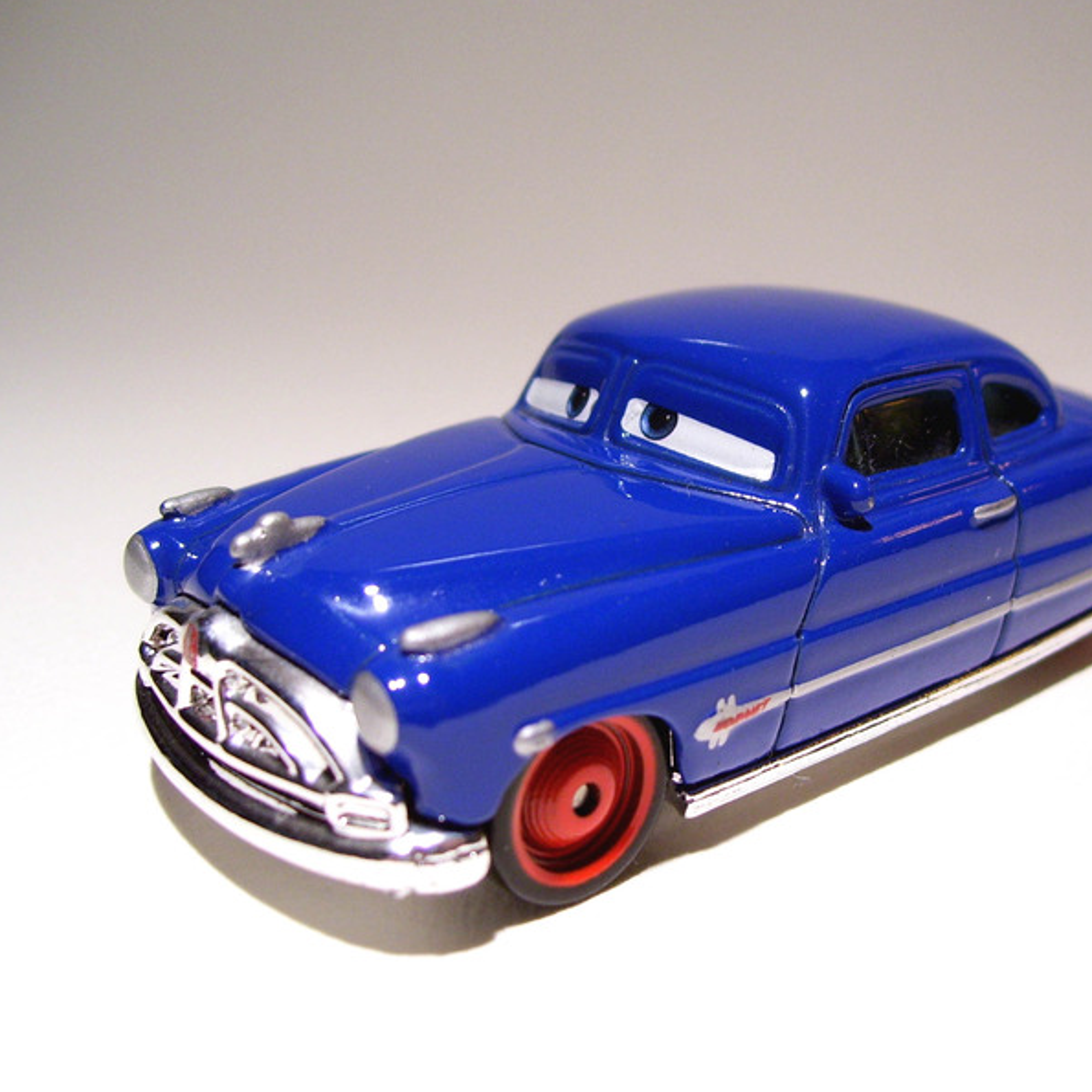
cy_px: 543
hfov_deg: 38.2
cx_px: 644
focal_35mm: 44
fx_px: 1570
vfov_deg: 38.3
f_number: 2.7
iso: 160
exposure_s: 1/30
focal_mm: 6
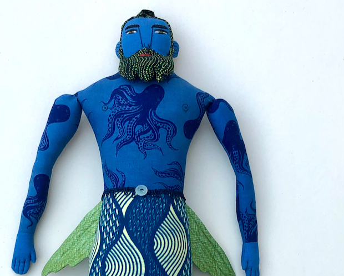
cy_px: 255
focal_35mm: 47
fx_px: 479
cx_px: 146
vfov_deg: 30.5
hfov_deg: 39.5
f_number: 1.8
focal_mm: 3.99
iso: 25
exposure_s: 1/120
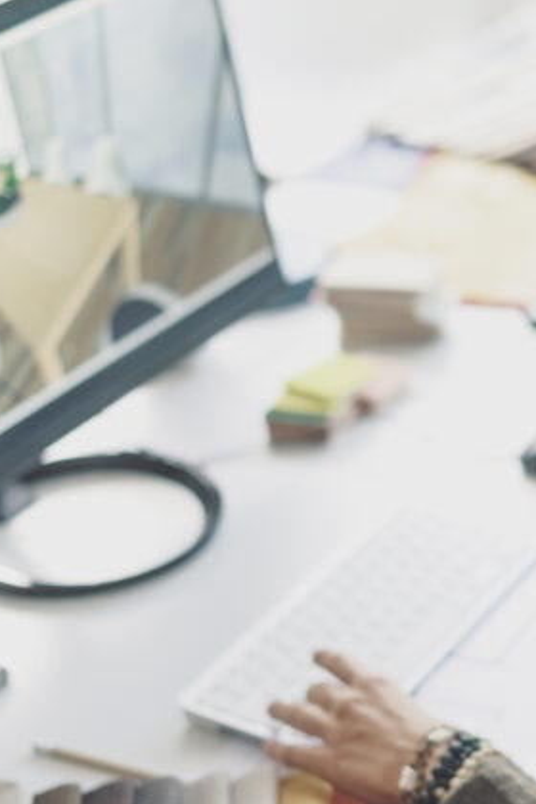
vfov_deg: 19.1
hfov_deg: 12.5
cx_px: 646
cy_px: 435
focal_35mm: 107
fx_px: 2389
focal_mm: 50
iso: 250
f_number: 2.2
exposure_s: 1/80
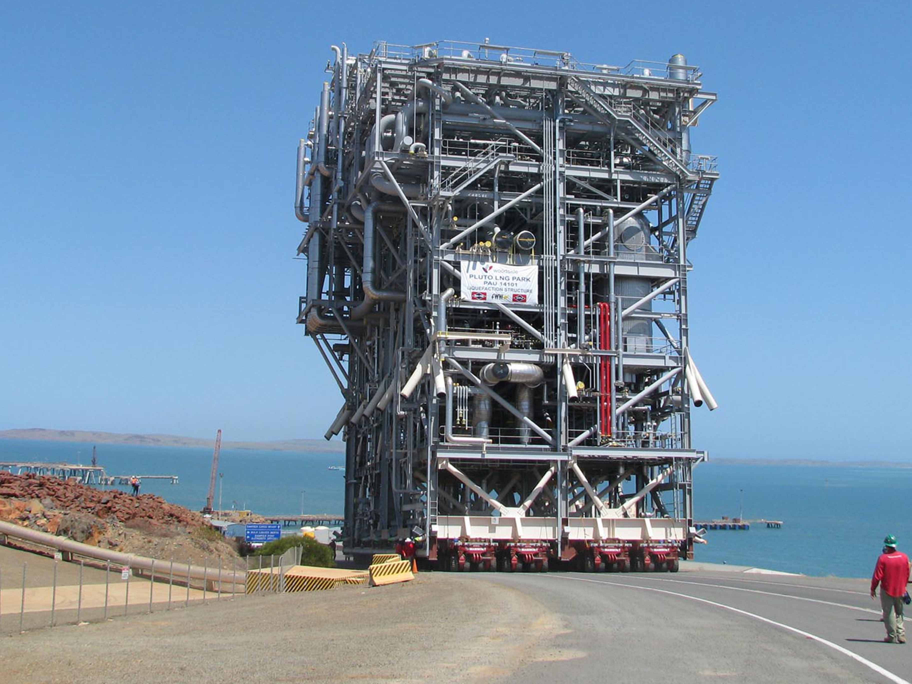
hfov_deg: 60.0
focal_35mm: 30
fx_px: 790
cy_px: 342
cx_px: 456
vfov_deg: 46.8
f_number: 5.6
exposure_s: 1/400
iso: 100
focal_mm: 5.2
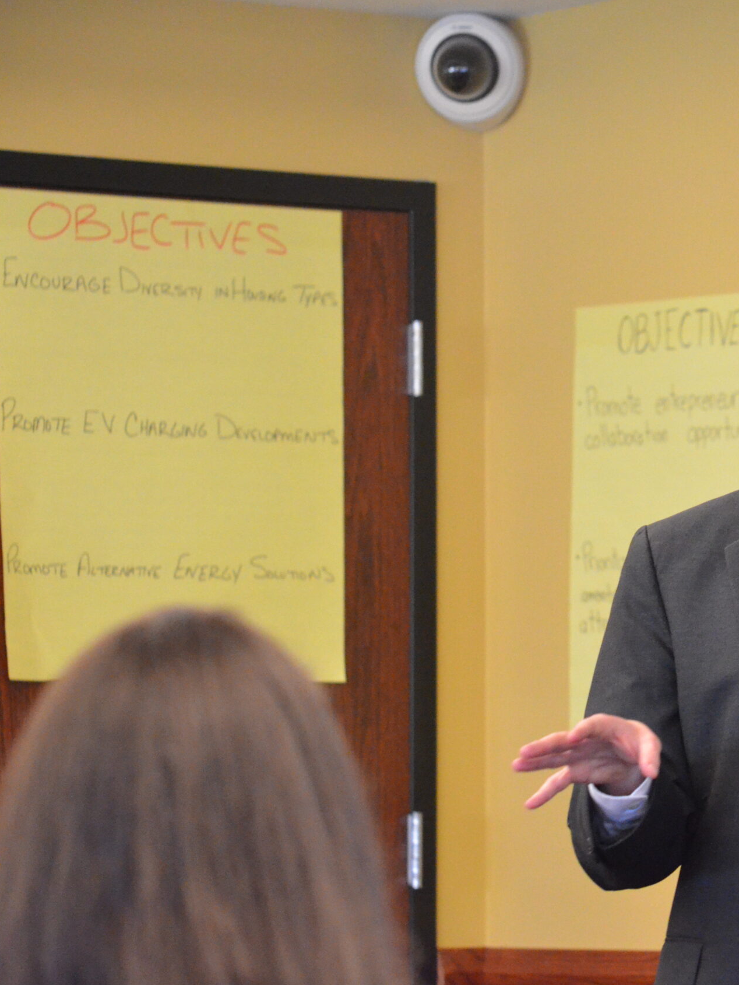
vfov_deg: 9.1
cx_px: 691
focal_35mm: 218
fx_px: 6204
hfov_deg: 6.8
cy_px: 492
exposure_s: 1/160
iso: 5000
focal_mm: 100
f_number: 6.3
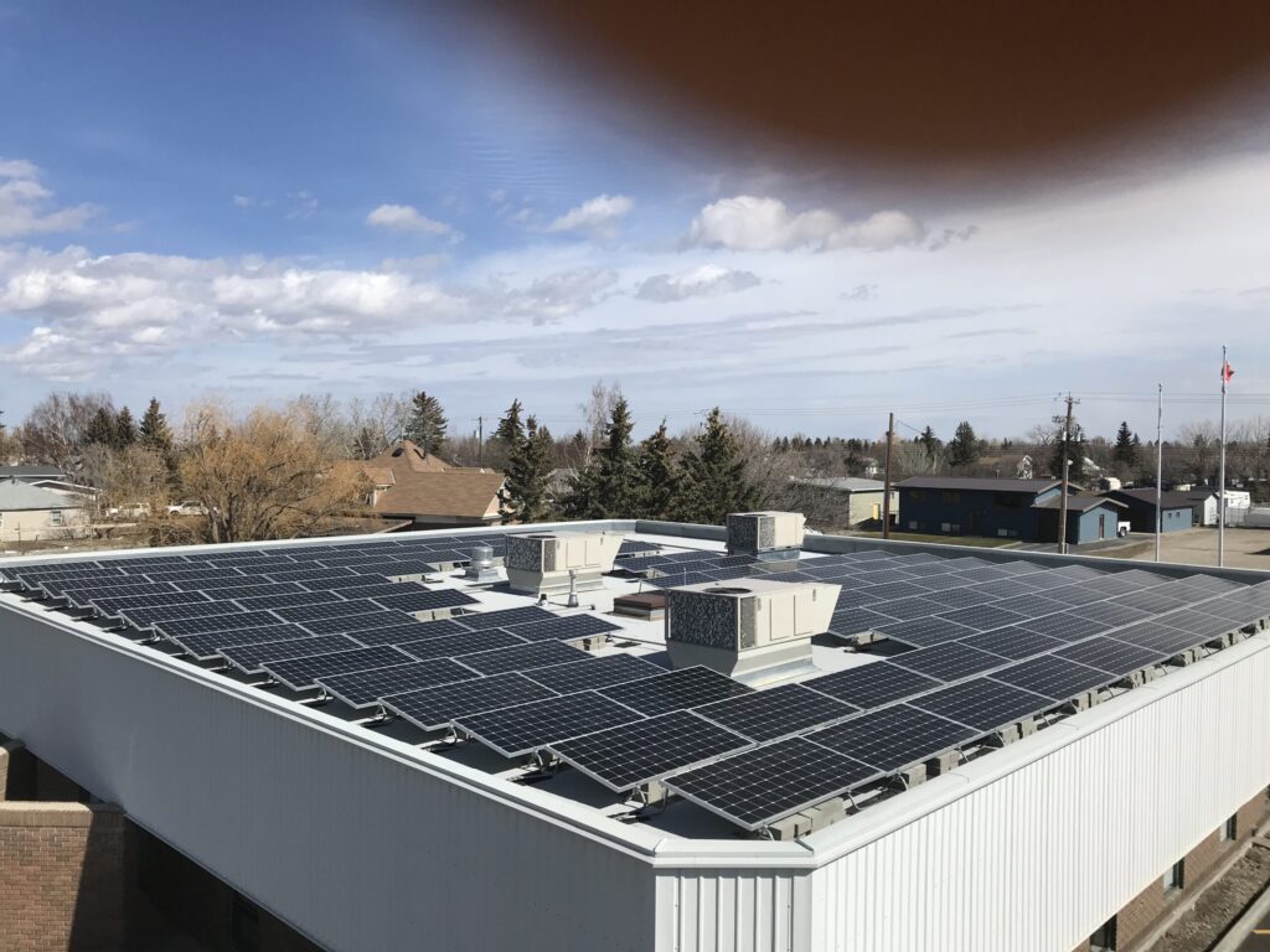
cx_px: 635
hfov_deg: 63.4
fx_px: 1027
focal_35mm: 28
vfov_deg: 49.7
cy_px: 476
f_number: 1.8
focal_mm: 3.99
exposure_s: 1/4566
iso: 20
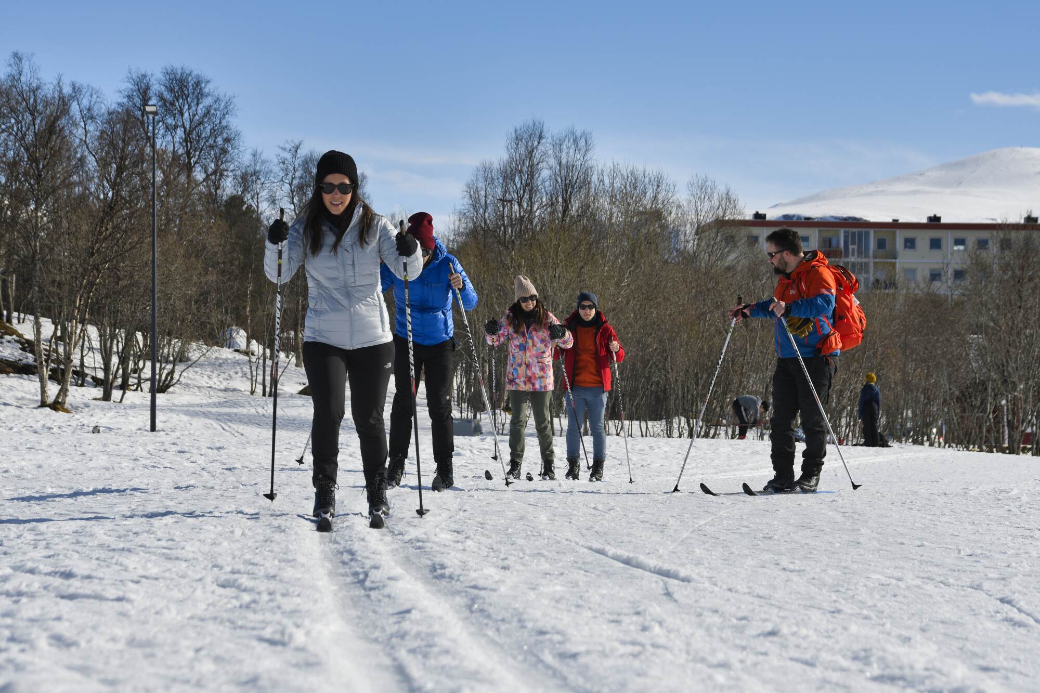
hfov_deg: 21.9
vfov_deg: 14.7
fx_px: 2686
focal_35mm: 93
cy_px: 346
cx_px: 520
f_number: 6.3
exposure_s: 1/800
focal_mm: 62
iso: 100
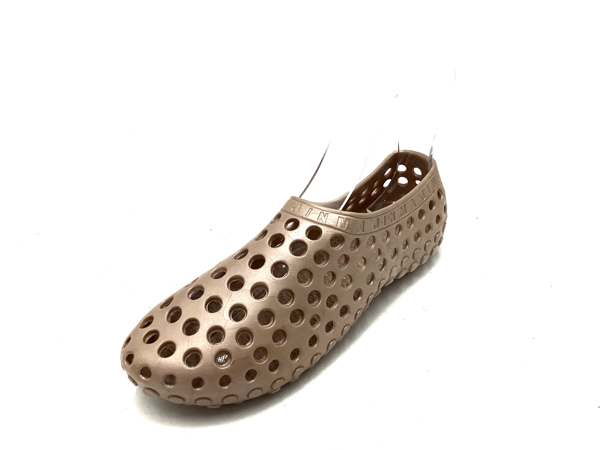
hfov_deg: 55.3
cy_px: 226
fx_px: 572
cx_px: 318
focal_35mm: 33
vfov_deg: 43.0
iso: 25
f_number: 2.4
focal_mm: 3.3
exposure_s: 1/263
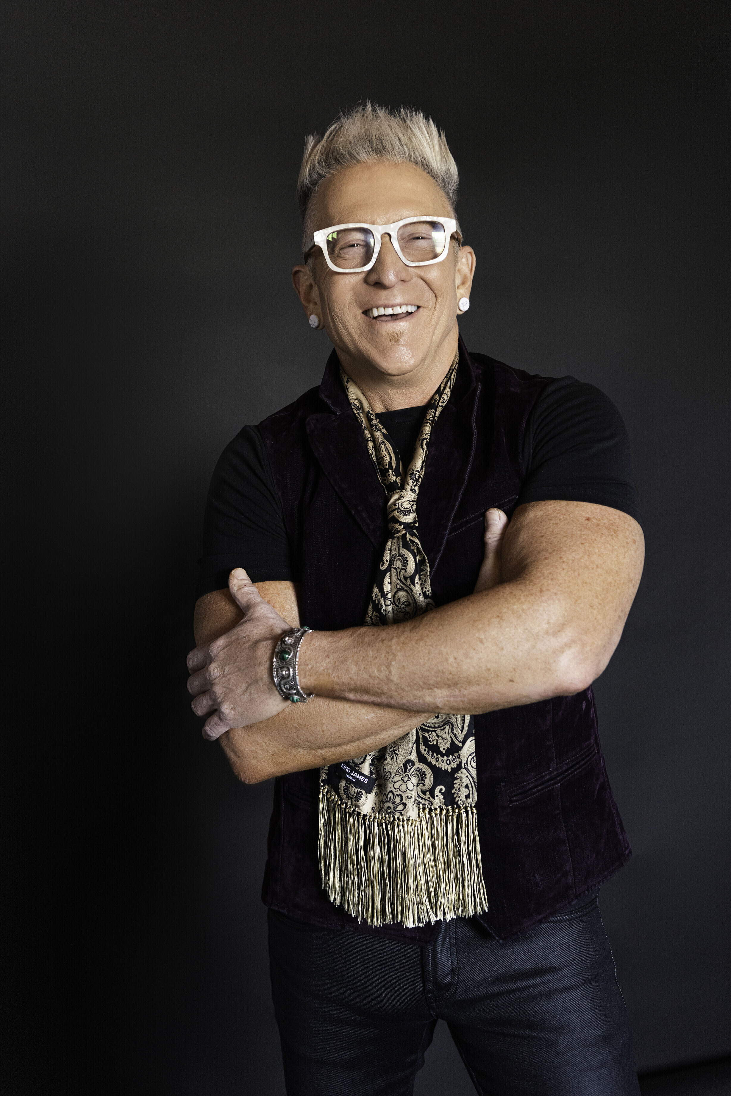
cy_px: 548
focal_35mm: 50
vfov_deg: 39.6
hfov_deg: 27.0
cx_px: 366
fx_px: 1522
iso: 1000
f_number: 3.5
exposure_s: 1/125
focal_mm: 50
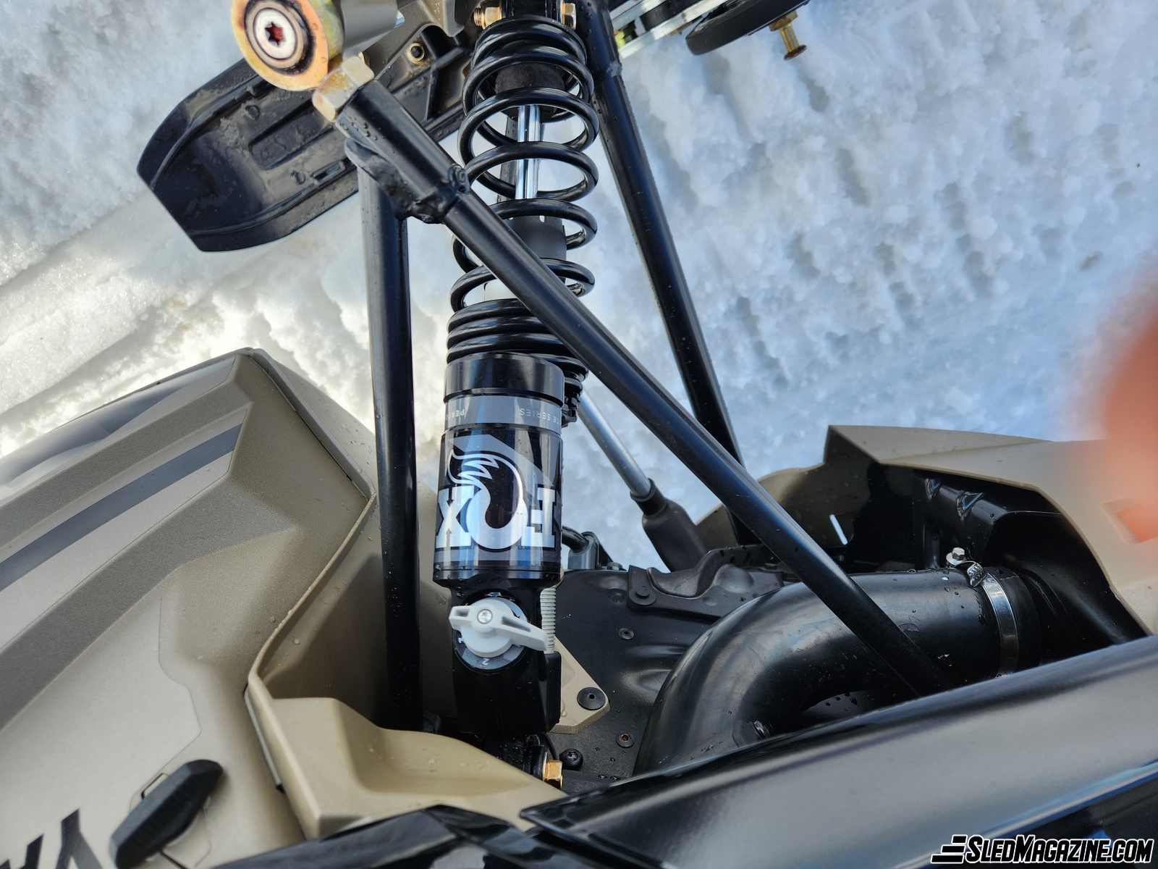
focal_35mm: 23
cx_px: 579
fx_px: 769
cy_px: 434
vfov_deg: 58.9
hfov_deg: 73.9
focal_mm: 5.4
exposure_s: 1/640
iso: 20
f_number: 1.8
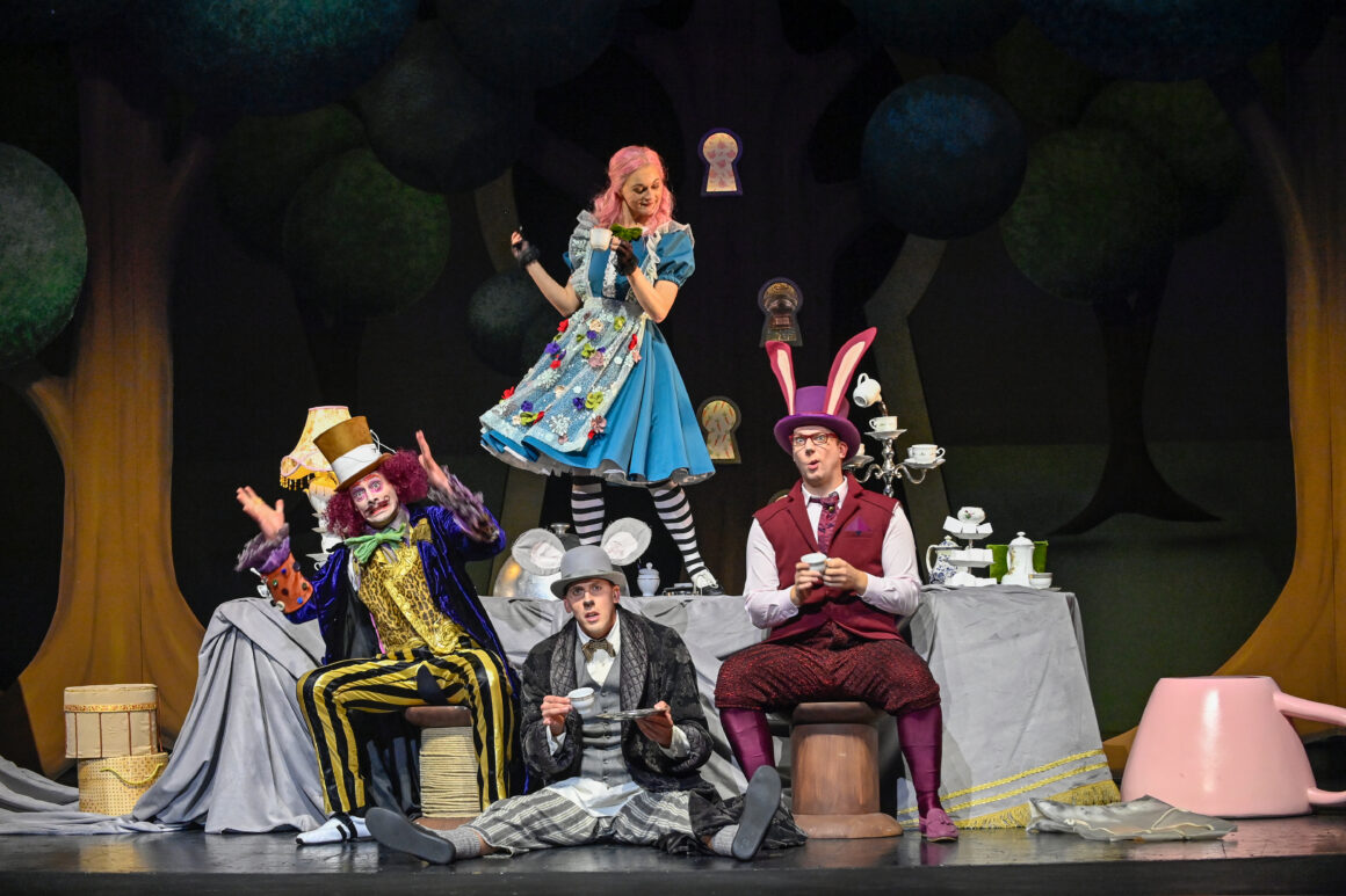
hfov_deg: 20.0
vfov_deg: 13.4
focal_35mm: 102
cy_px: 448
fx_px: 3813
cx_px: 673
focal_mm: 102
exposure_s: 1/125
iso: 4000
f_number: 5.6
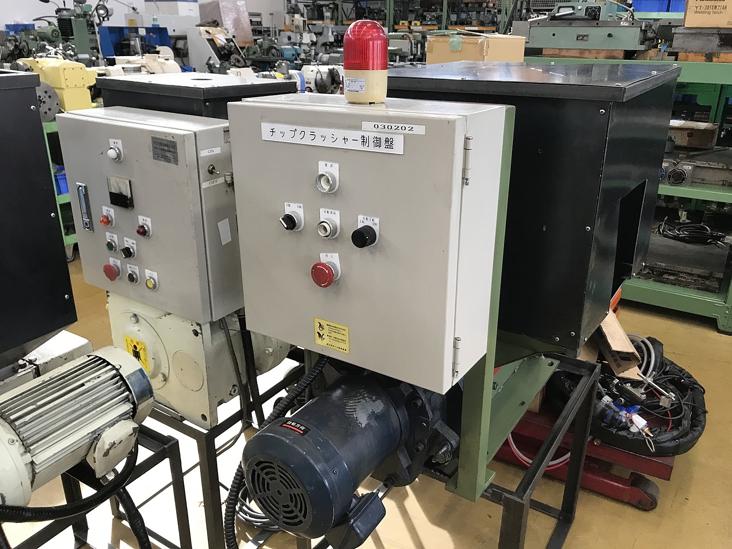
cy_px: 274
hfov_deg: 63.4
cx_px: 366
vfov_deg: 49.7
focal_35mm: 28
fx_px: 592
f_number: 1.8
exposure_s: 1/30
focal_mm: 3.99
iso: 32
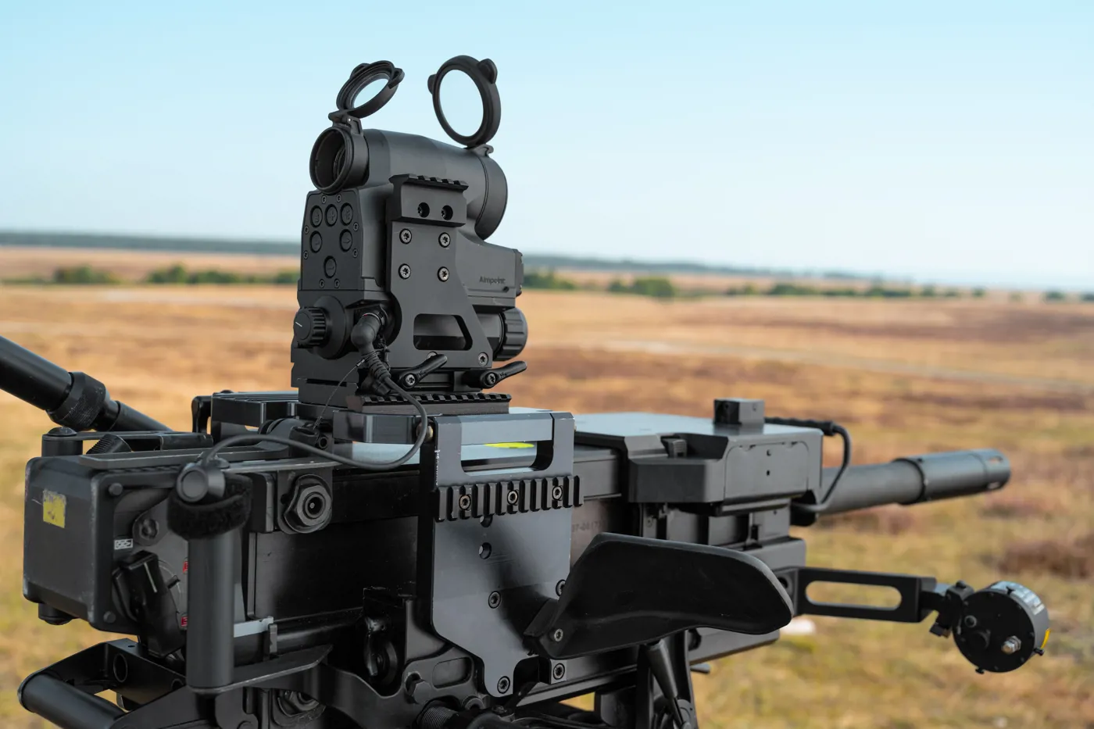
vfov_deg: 33.4
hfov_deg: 48.5
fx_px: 1215
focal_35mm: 40
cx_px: 547
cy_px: 364
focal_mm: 40
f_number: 5
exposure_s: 1/320
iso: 125
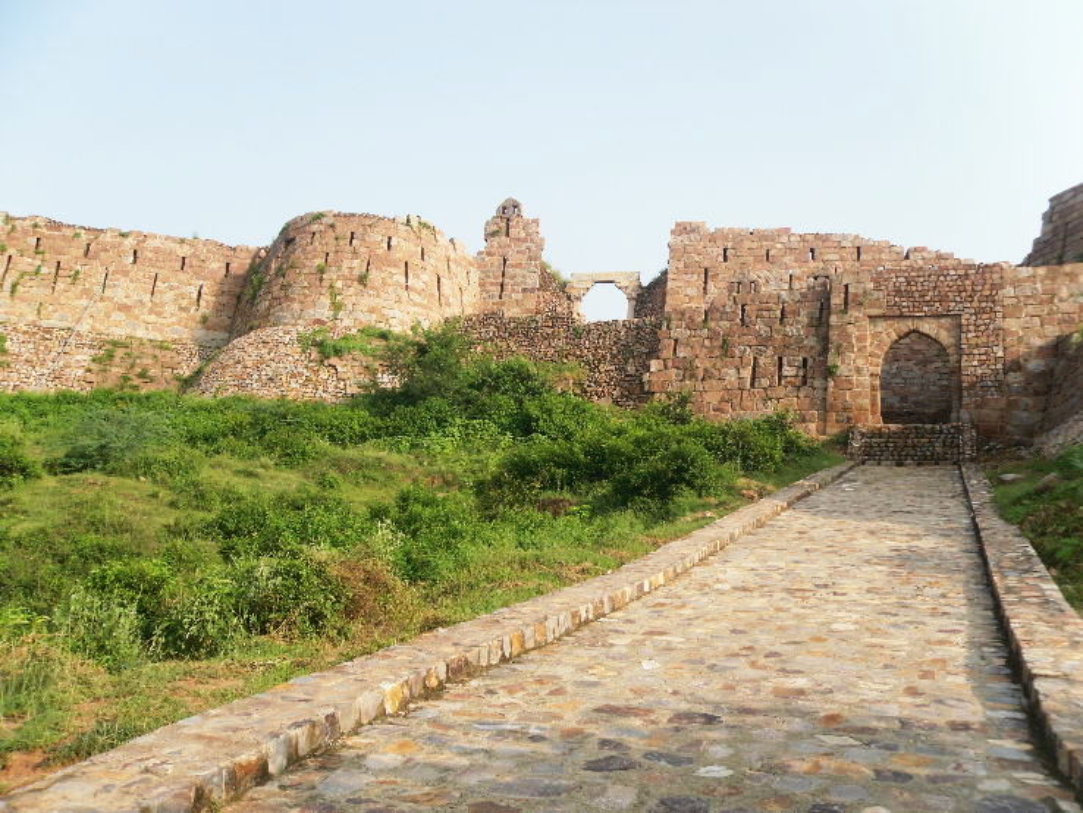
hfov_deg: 52.6
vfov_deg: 40.7
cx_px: 542
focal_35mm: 35
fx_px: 1095
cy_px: 406
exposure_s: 1/94
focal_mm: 6.3
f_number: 8.2
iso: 80
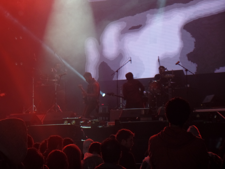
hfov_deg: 14.0
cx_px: 112
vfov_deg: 10.5
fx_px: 916
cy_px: 84
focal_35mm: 141
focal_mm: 25.2
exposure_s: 1/30
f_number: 4.2
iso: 400
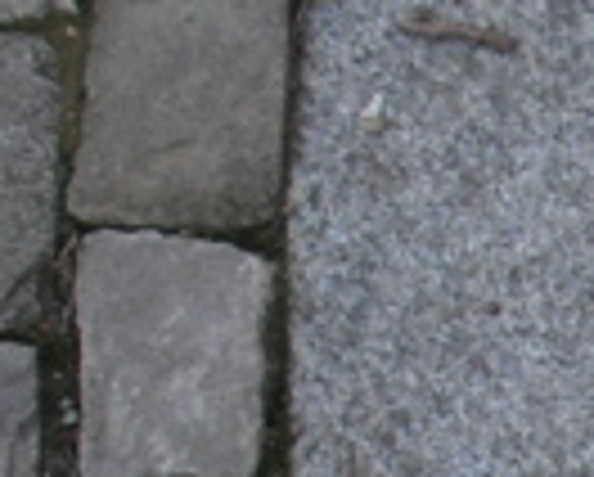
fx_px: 3944
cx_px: 1516
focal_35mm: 224
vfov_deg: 6.9
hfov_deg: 7.9
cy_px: 616
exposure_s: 1/90
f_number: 3.3
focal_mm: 6.3
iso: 50
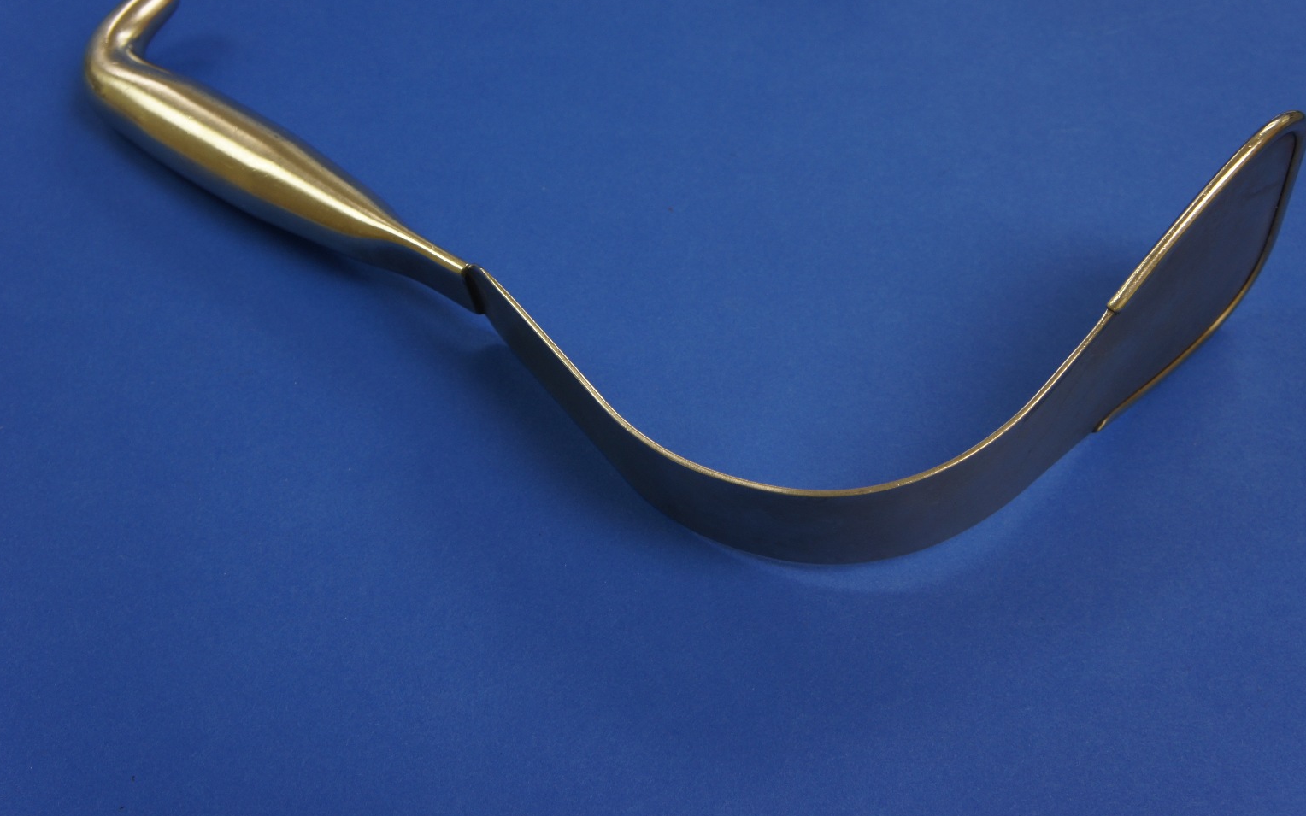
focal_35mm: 48
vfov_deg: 26.9
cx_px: 676
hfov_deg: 41.8
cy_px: 380
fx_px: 1708
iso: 200
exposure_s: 1/15
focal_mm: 30
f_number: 5.6
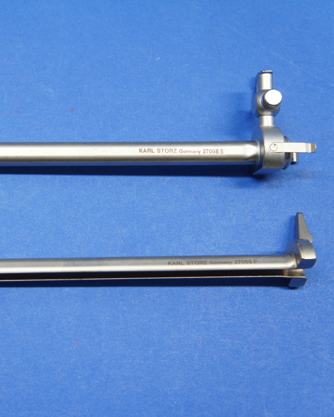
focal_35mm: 71
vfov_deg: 26.9
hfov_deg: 21.2
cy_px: 209
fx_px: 874
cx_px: 43
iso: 400
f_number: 4.5
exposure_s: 1/60
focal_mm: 33
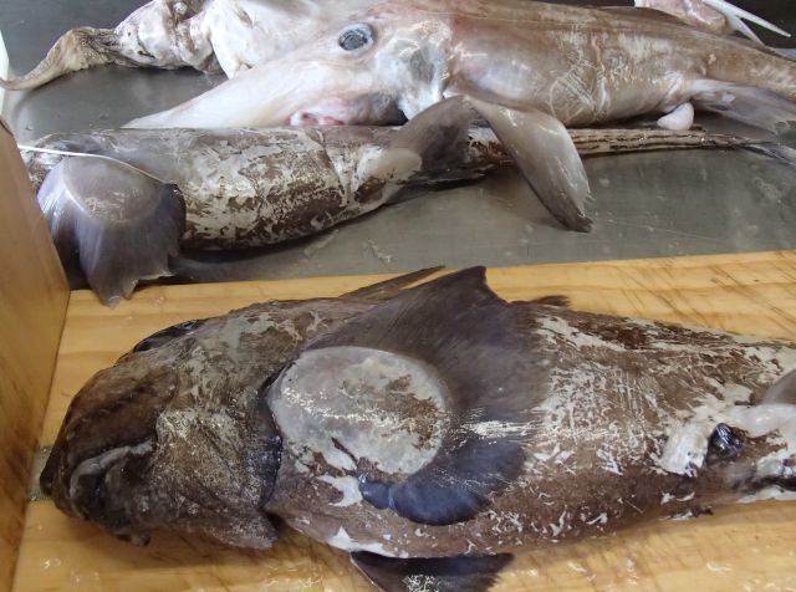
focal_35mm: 37
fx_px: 848
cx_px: 398
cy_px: 296
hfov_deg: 50.3
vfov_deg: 38.5
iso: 800
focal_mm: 6.64
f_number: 4.7
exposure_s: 1/125
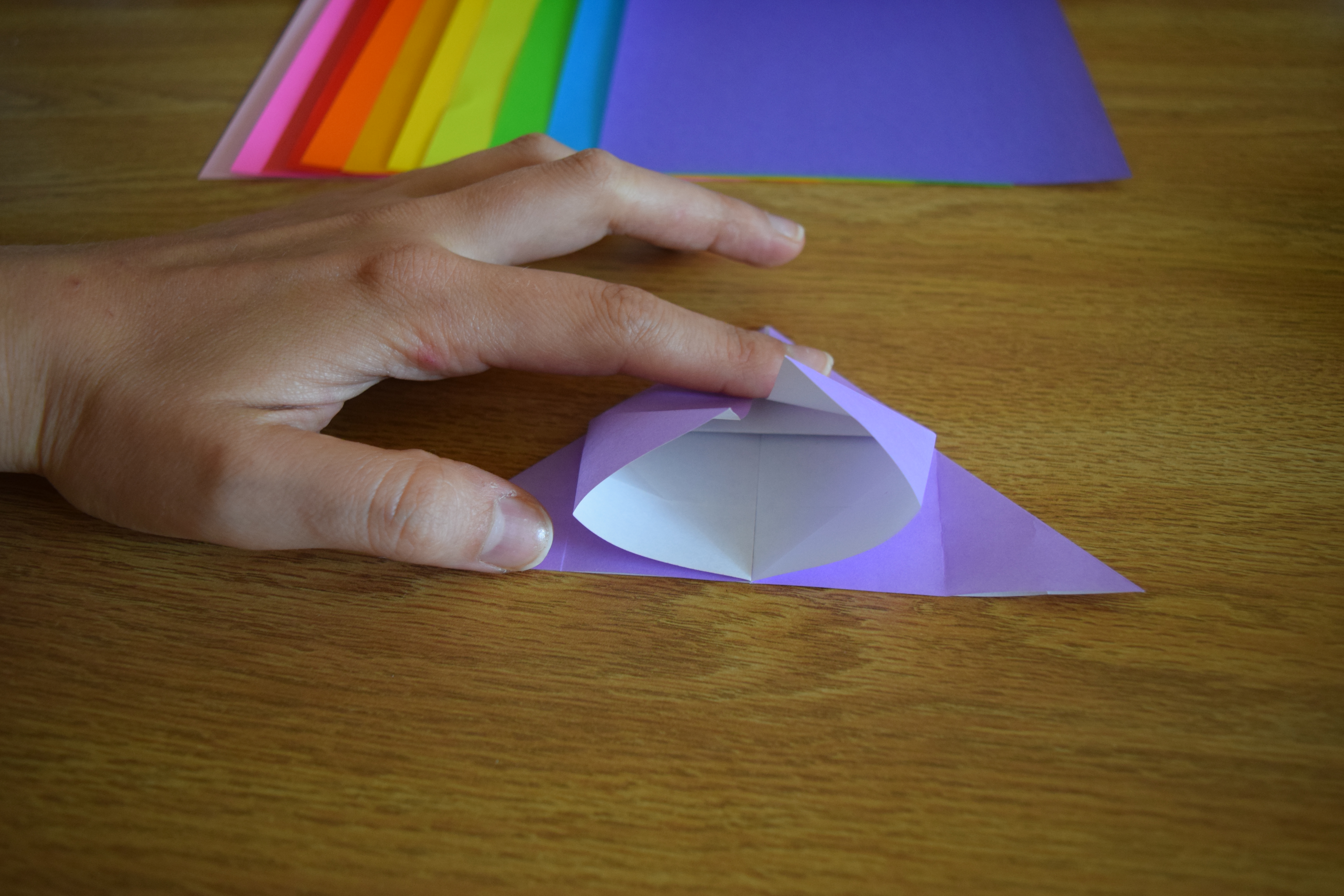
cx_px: 672
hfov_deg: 61.9
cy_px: 448
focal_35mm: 30
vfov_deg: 43.6
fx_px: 1120
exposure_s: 1/60
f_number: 3.8
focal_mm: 20
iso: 900
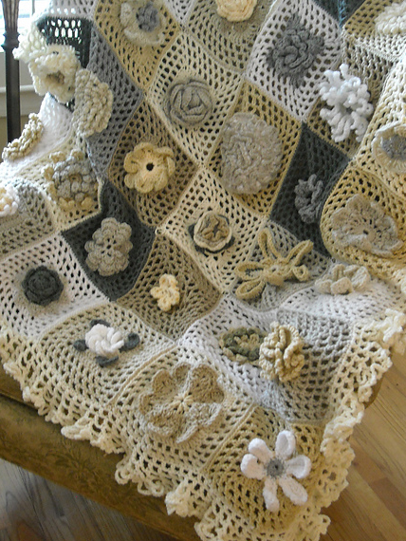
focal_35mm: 55
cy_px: 251
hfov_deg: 26.6
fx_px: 859
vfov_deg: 34.9
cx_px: 215
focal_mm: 7.92
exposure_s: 1/10
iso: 400
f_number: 3.2
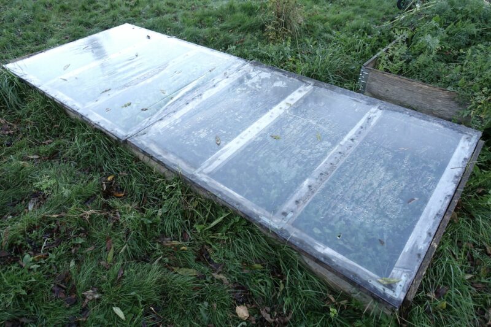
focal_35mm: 24
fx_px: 327
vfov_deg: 53.1
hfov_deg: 73.8
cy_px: 164
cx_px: 246
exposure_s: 1/80
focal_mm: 8.8
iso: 125
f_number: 2.8
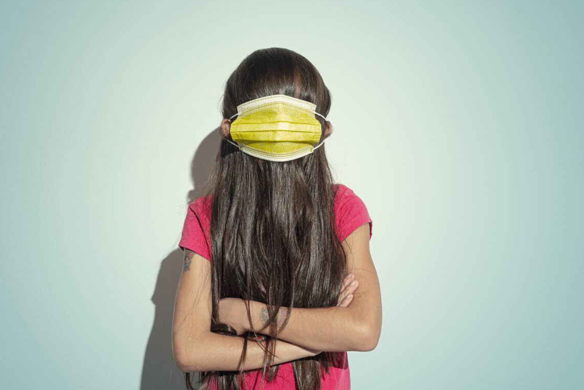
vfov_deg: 36.0
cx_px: 278
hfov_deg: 51.8
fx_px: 601
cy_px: 196
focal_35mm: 37
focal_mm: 35
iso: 50
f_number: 8
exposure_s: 1/160
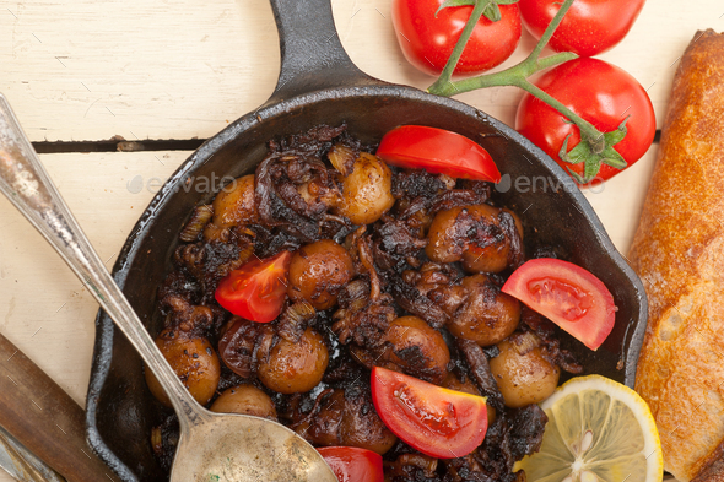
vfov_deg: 22.6
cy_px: 241
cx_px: 362
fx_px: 1206
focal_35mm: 60
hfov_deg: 33.4
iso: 200
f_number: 9
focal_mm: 60
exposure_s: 1/200
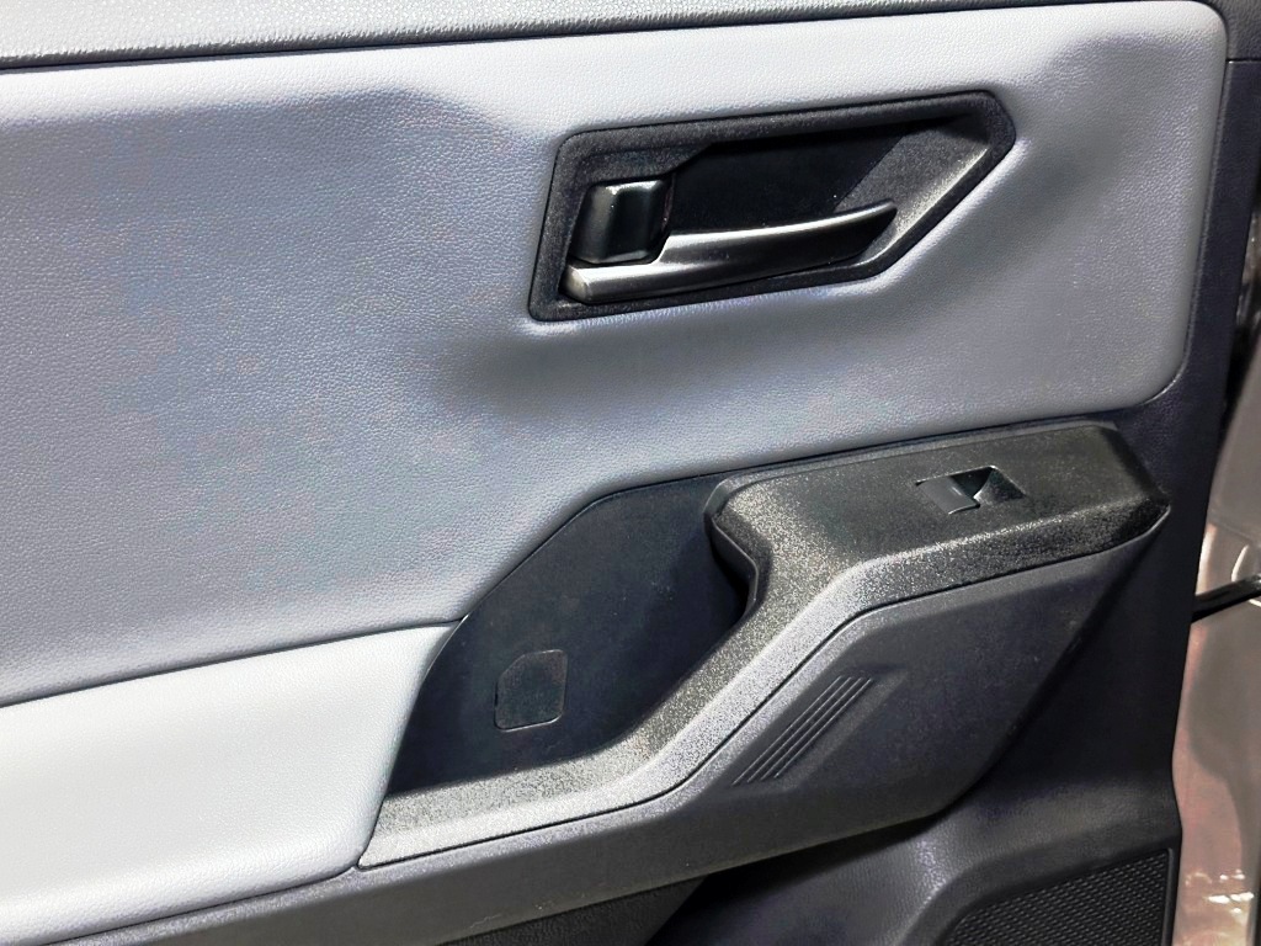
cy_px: 473
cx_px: 630
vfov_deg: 30.3
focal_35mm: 48
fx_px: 1749
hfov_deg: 39.7
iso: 640
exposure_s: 1/30
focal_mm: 6.86
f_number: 1.78
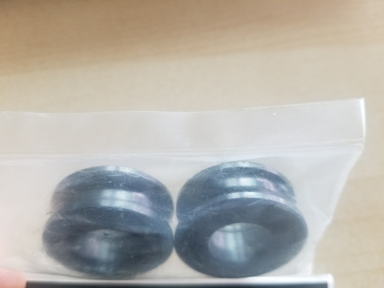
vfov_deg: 53.1
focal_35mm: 26
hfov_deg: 67.3
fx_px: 288
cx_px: 192
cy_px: 144
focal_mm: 4.25
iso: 200
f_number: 1.7
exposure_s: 1/30
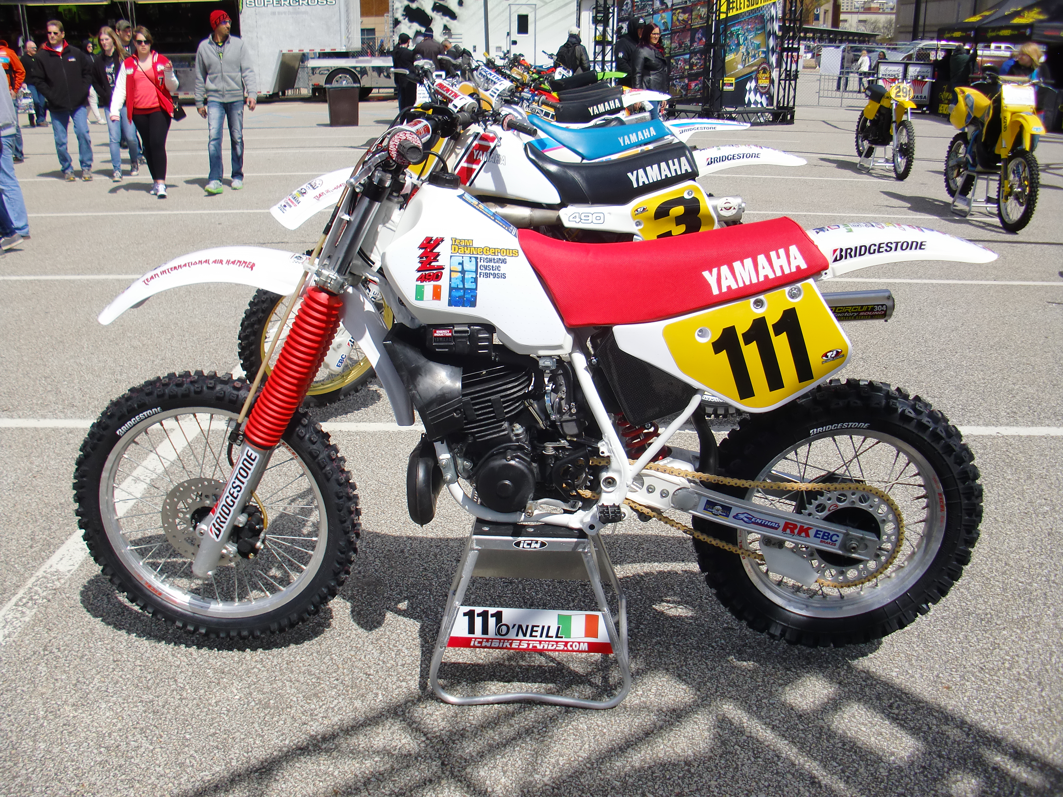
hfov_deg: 51.4
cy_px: 398
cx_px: 532
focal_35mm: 36
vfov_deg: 39.7
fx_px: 1106
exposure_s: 1/320
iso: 64
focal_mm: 6.3
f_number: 7.9
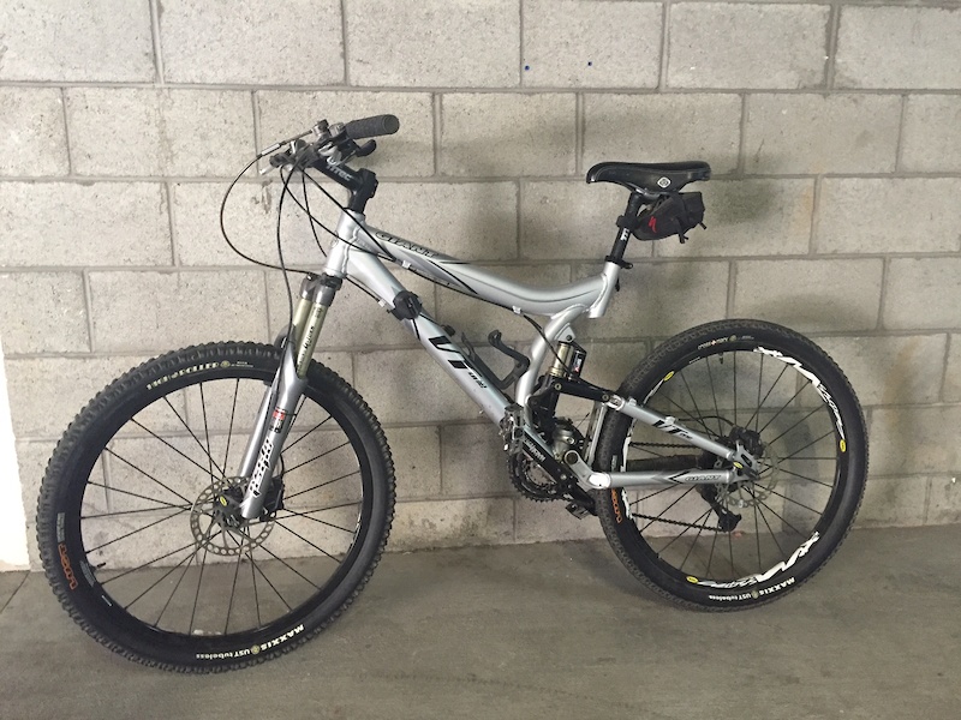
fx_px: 805
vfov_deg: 48.2
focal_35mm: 29
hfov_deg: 61.7
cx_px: 480
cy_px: 360
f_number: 2.2
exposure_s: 1/17
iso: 250
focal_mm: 4.15
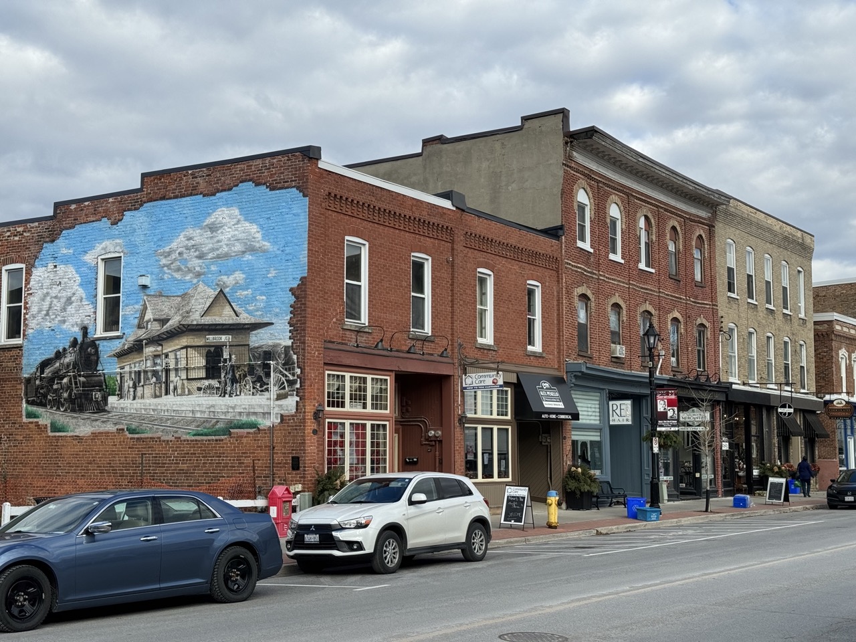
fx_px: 1187
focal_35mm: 48
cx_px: 428
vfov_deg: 30.3
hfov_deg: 39.7
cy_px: 321
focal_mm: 6.86
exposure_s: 1/2611
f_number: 1.78
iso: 64
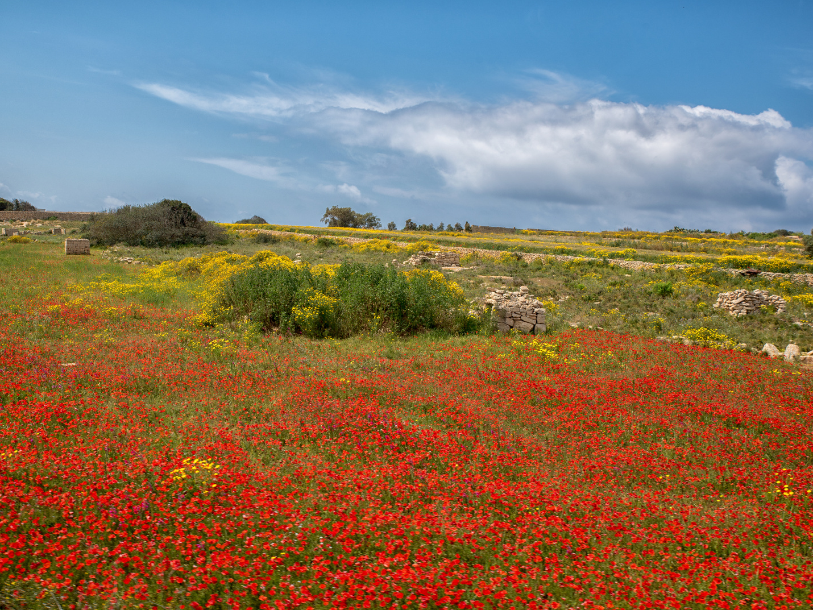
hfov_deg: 50.1
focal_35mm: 37
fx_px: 869
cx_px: 371
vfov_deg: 38.7
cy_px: 304
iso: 80
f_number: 10
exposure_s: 1/400
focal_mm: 34
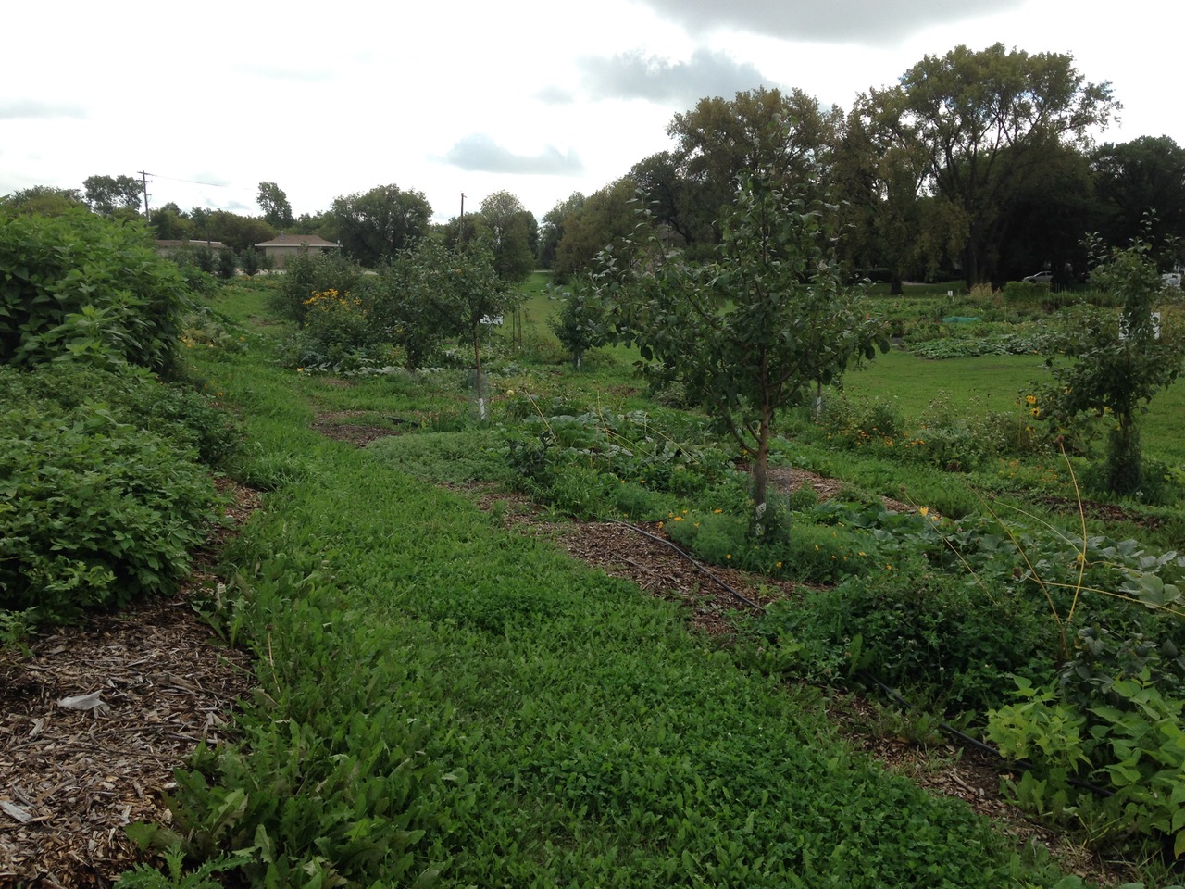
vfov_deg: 42.9
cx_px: 592
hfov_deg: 55.4
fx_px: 1130
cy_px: 444
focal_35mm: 33
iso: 50
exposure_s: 1/1153
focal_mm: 4.12
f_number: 2.4
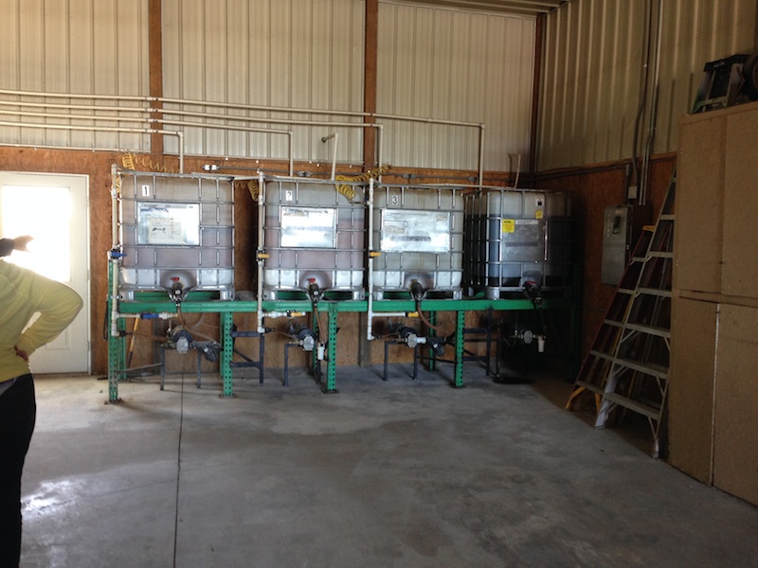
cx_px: 379
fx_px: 723
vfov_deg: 42.9
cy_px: 284
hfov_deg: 55.4
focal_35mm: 33
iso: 100
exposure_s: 1/20
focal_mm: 4.12
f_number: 2.4
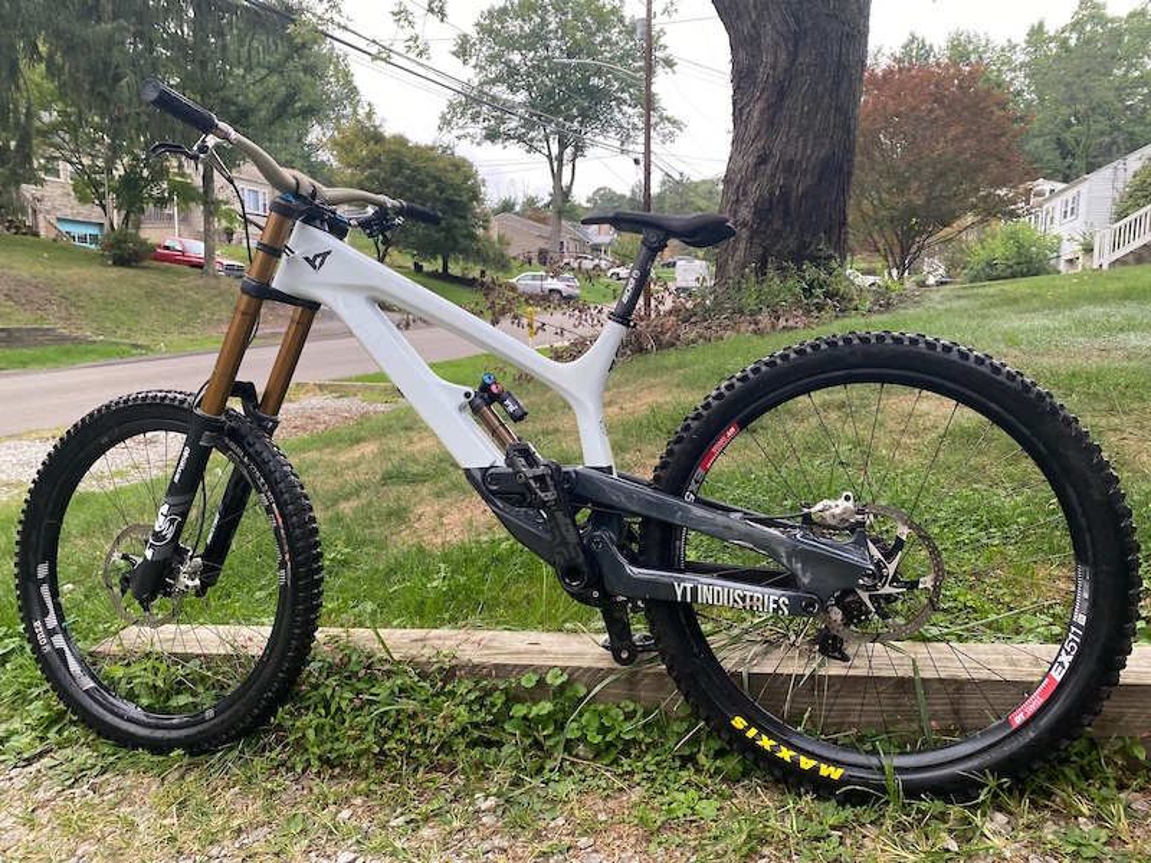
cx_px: 576
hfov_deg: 67.3
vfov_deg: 53.1
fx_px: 865
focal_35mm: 26
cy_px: 432
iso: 125
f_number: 1.8
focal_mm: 4.25
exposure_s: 1/108
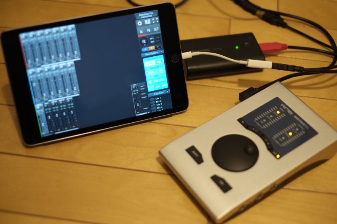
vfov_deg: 25.5
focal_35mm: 53
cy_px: 112
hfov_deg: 37.5
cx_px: 168
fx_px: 496
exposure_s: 1/60
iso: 640
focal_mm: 35
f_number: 1.4
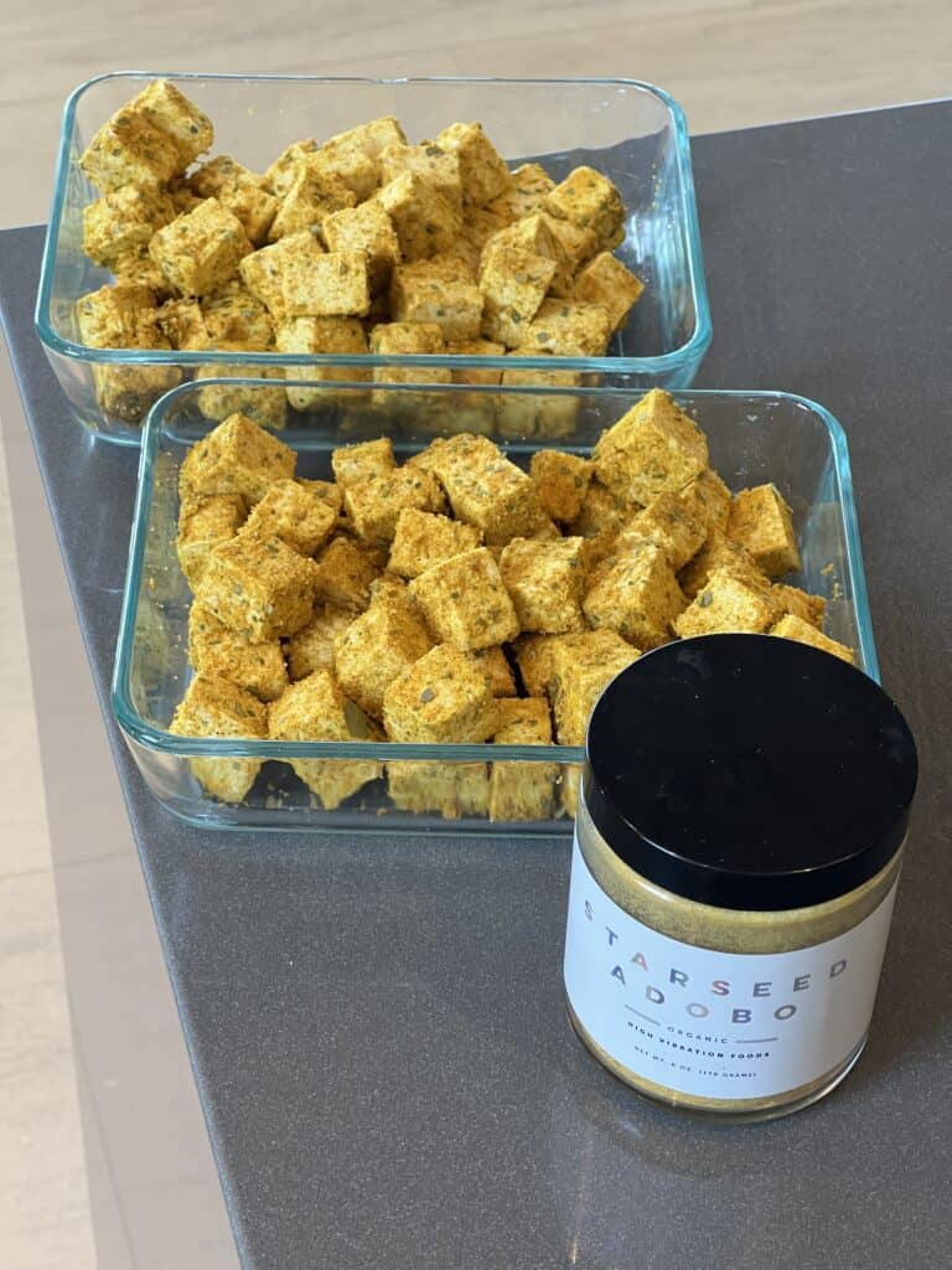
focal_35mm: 77
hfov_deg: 19.1
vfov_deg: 25.3
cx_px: 476
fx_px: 2824
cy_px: 635
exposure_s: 1/60
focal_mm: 9
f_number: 2.8
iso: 200
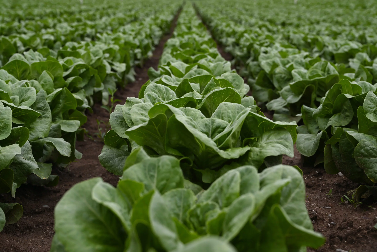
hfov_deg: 37.5
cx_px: 188
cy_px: 126
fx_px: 555
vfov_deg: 25.5
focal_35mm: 53
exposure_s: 1/200
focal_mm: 53
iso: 100
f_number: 7.1
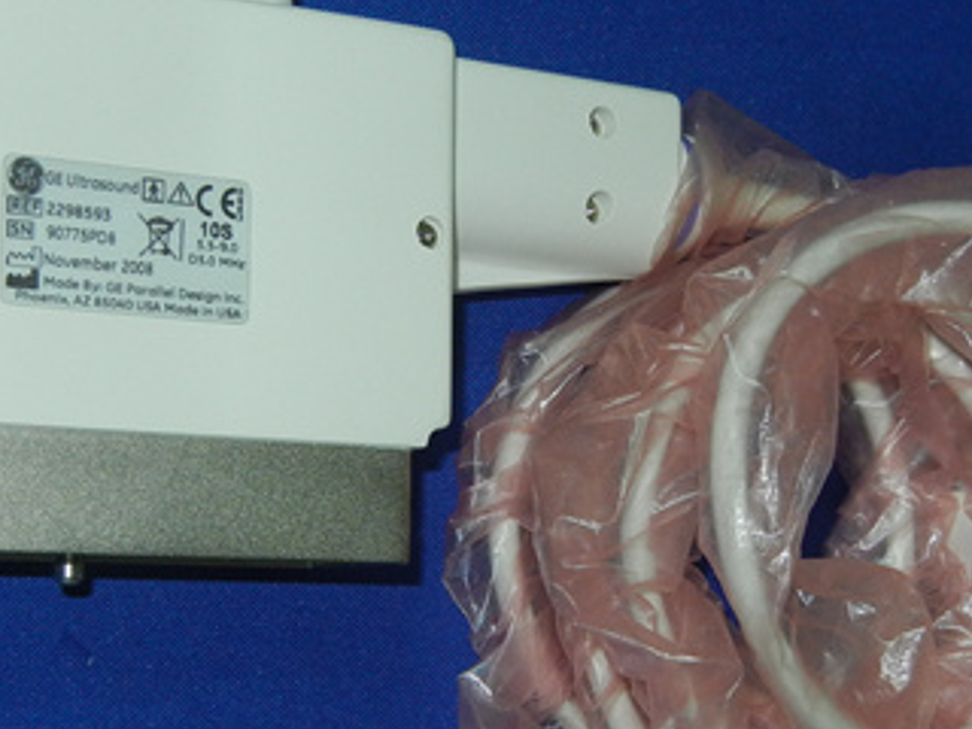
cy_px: 525
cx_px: 480
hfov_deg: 26.0
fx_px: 2106
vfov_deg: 19.5
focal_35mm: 75
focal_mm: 5.4
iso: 200
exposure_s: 1/30
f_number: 3.5
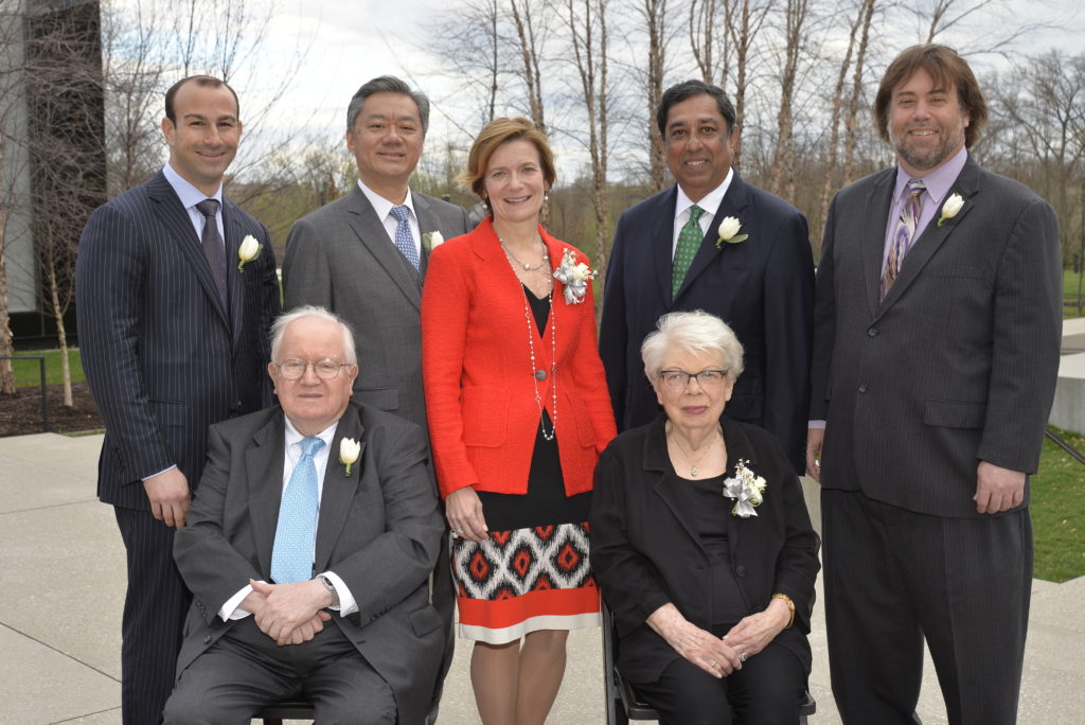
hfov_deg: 41.1
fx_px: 1447
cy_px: 362
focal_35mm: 48
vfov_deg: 28.1
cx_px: 542
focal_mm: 48
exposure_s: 1/125
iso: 320
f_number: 9
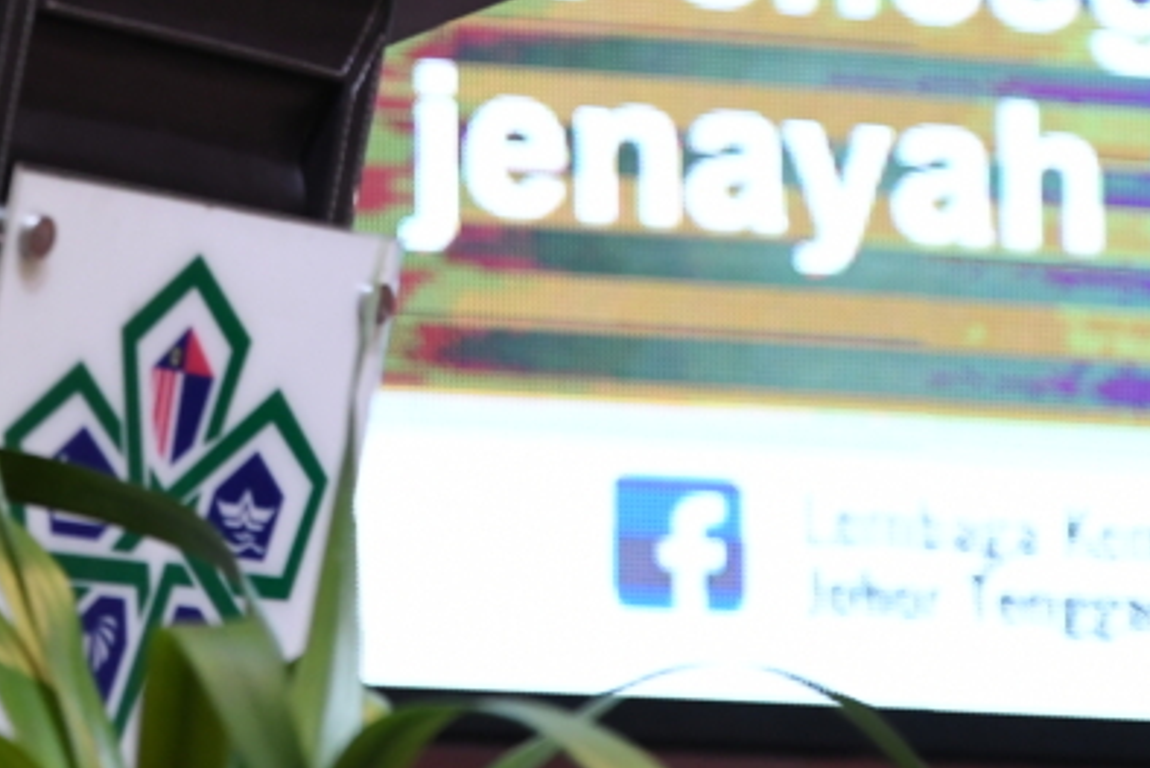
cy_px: -327
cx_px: 23
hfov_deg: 7.5
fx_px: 8724
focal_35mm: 273
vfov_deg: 5.0
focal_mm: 70
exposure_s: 1/250
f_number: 2.8
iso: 1600
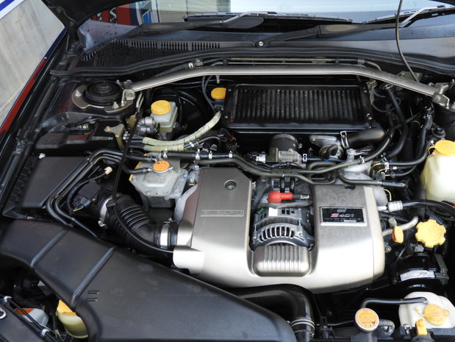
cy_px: 179
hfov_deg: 57.8
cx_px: 276
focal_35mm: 31
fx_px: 408
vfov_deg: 45.5
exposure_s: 1/50
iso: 100
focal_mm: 4.3
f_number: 3.3
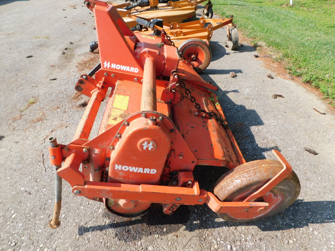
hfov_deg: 73.9
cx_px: 168
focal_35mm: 23
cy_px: 126
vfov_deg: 58.9
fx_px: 223
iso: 125
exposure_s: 1/800
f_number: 3
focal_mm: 4
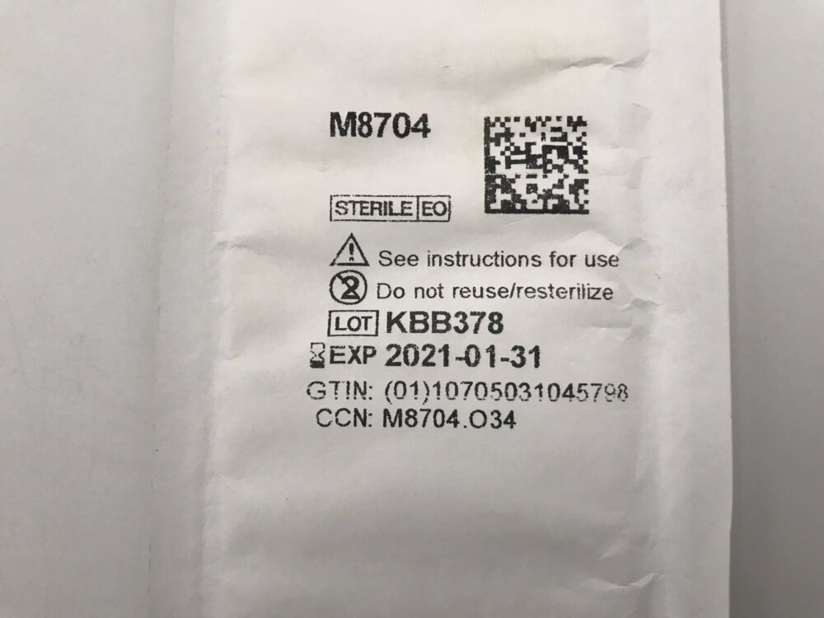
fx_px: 667
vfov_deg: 49.7
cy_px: 309
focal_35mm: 28
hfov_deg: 63.4
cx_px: 412
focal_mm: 3.99
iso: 25
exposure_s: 1/40
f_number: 1.8
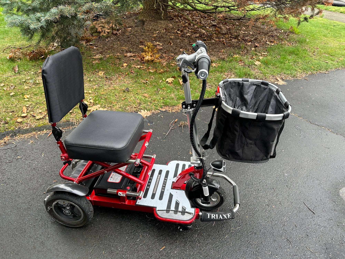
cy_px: 130
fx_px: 239
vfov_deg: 56.8
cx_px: 172
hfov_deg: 71.6
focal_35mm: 24
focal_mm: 6.86
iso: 64
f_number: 1.78
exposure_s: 1/138
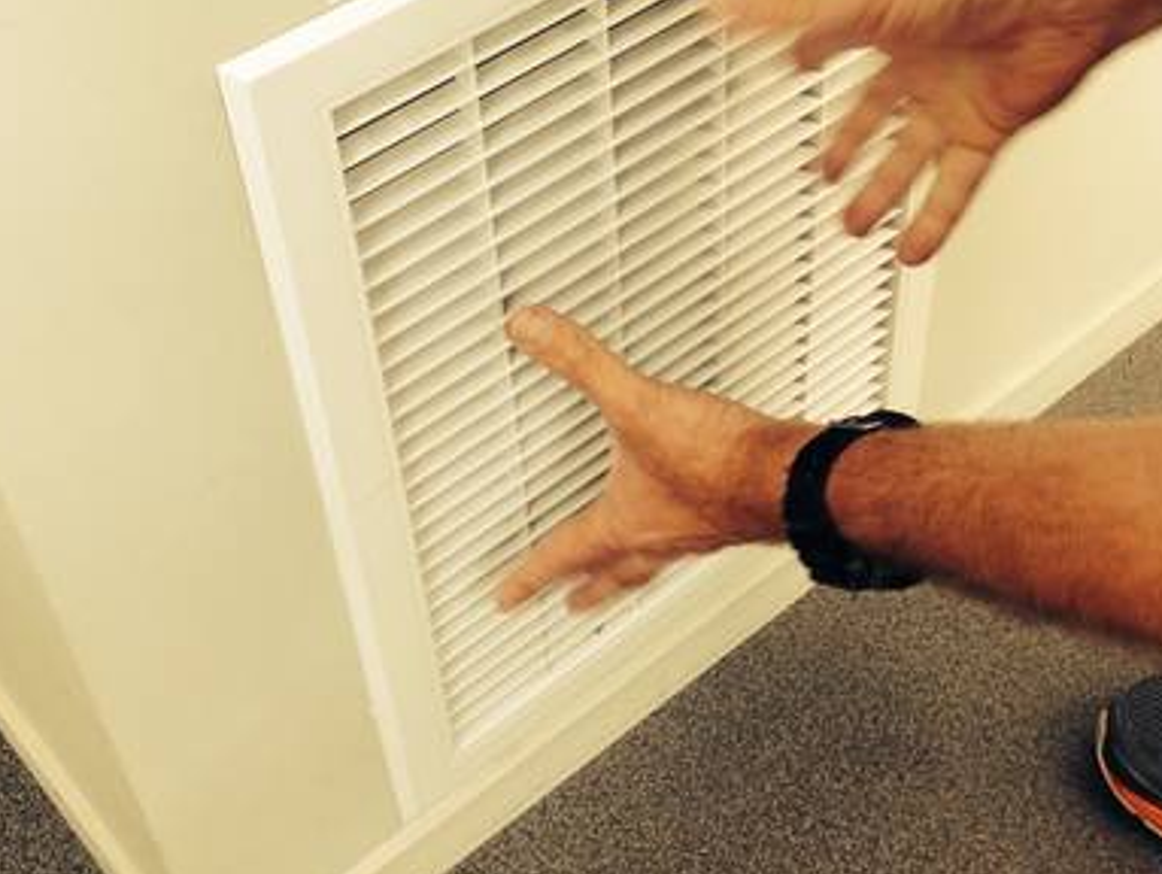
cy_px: 319
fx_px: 1882
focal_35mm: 56
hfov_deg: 34.2
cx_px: 713
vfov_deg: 26.0
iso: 64
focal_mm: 4.12
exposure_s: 1/60
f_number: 2.4
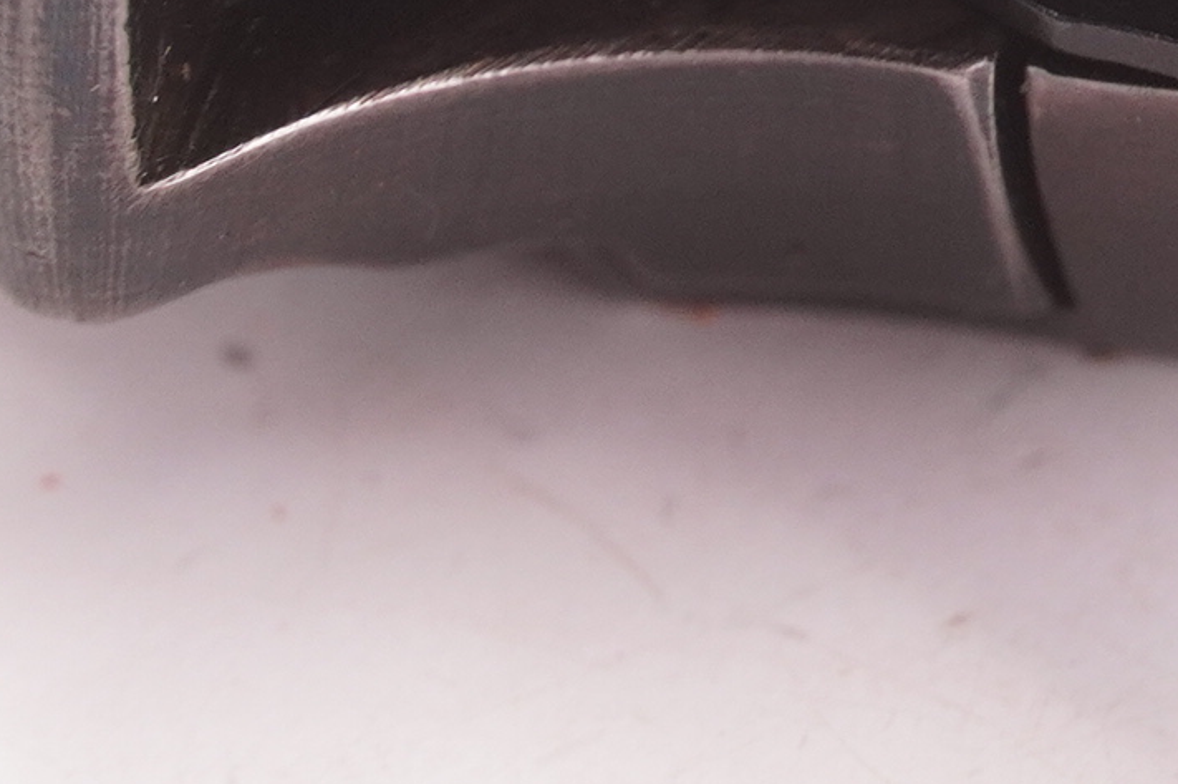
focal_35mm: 780
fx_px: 25509
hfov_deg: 2.6
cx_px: 1620
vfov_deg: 1.8
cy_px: -691
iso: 800
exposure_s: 1/125
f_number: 5.6
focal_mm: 123
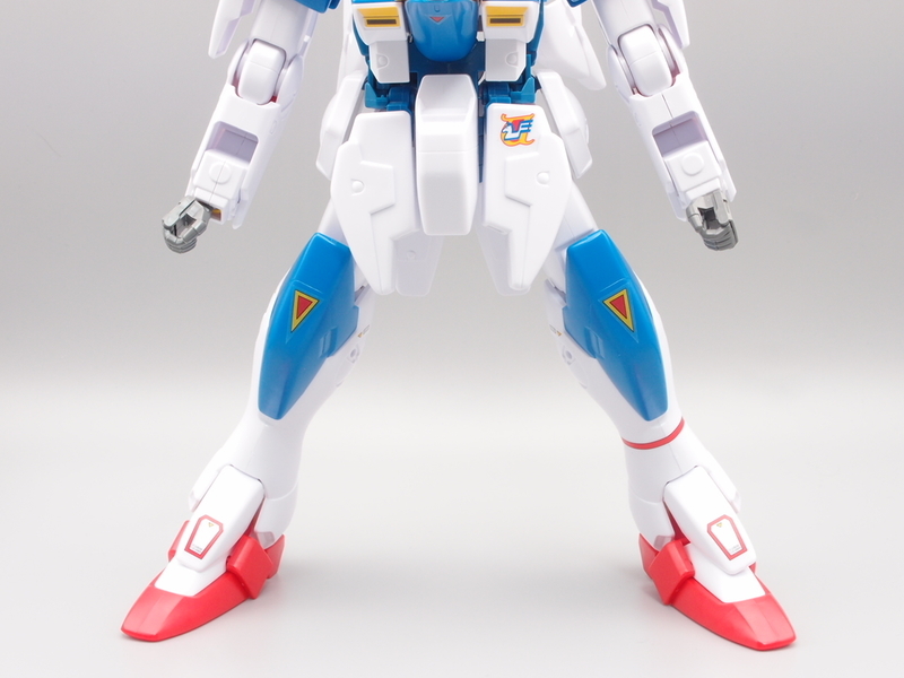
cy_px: 339
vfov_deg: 31.5
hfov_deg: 41.2
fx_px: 1201
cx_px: 452
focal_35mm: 46
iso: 100
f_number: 8
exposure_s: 1/3
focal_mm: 9.87
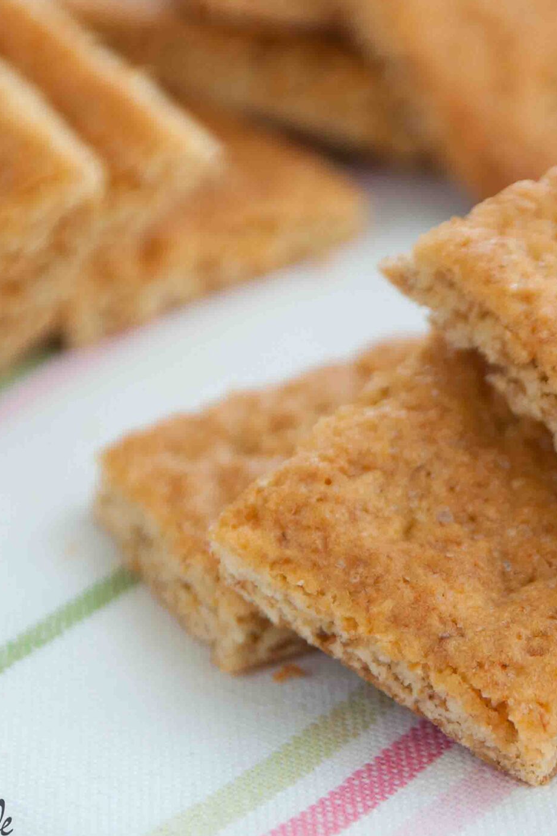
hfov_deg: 9.0
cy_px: 376
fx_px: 3526
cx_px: 565
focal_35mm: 152
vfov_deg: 13.5
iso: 200
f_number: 4
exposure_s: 1/60
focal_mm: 55
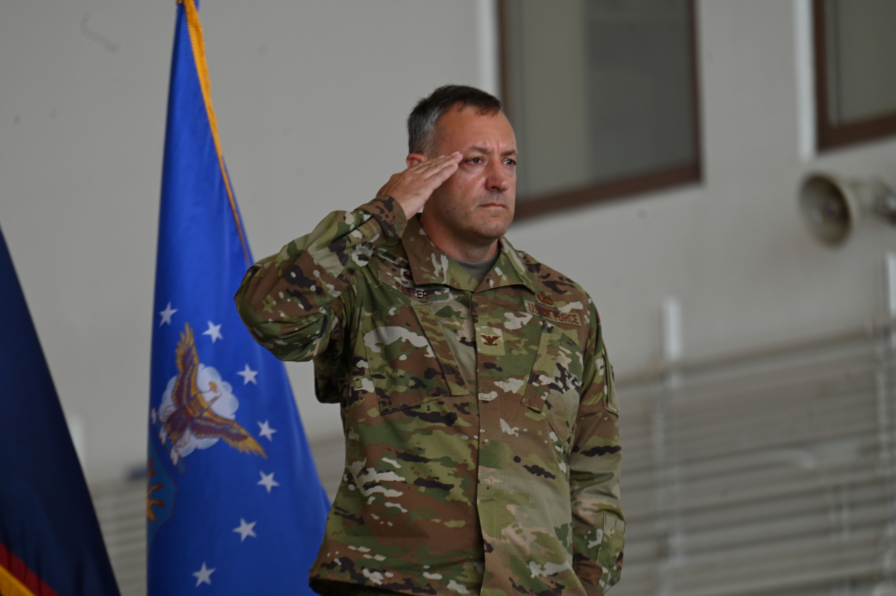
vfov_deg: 3.4
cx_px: 448
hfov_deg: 5.2
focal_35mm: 400
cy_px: 298
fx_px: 9949
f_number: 5.6
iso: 400
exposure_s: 1/250
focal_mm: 400
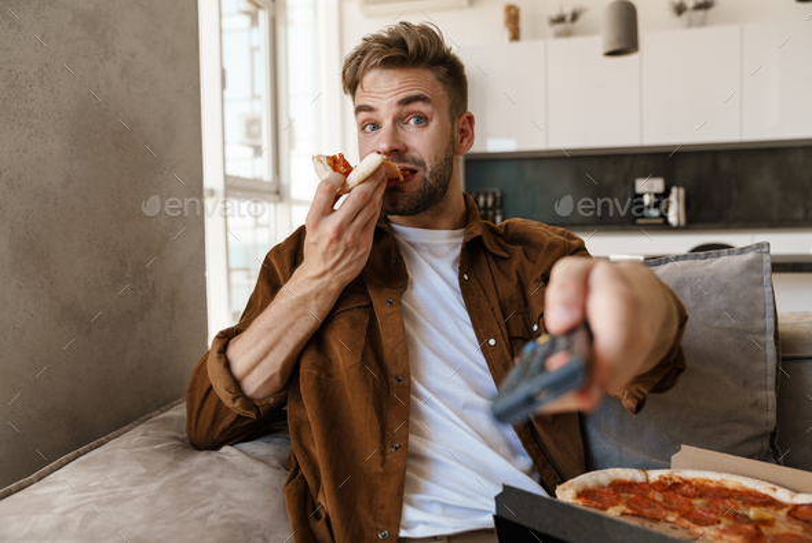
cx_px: 406
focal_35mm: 30
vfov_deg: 43.7
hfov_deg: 61.9
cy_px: 272
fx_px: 677
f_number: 3.2
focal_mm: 30
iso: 500
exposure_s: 1/200
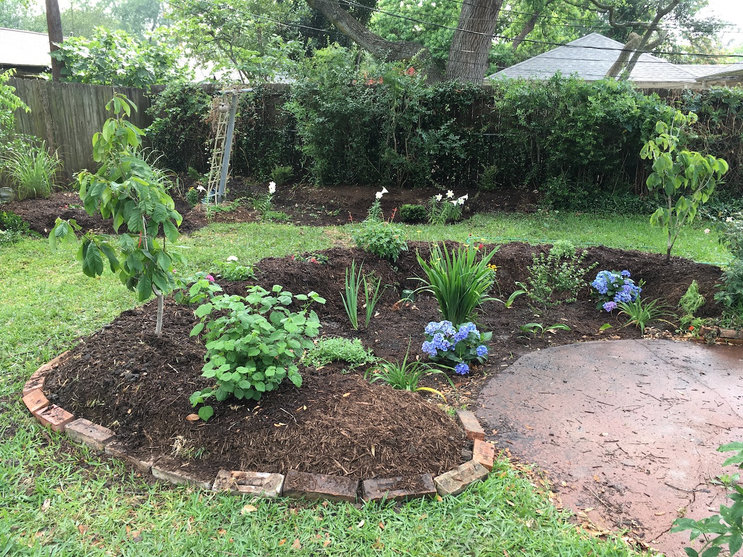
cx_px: 372
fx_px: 622
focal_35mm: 29
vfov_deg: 48.2
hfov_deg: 61.7
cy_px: 278
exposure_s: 1/120
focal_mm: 4.15
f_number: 2.2
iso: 25
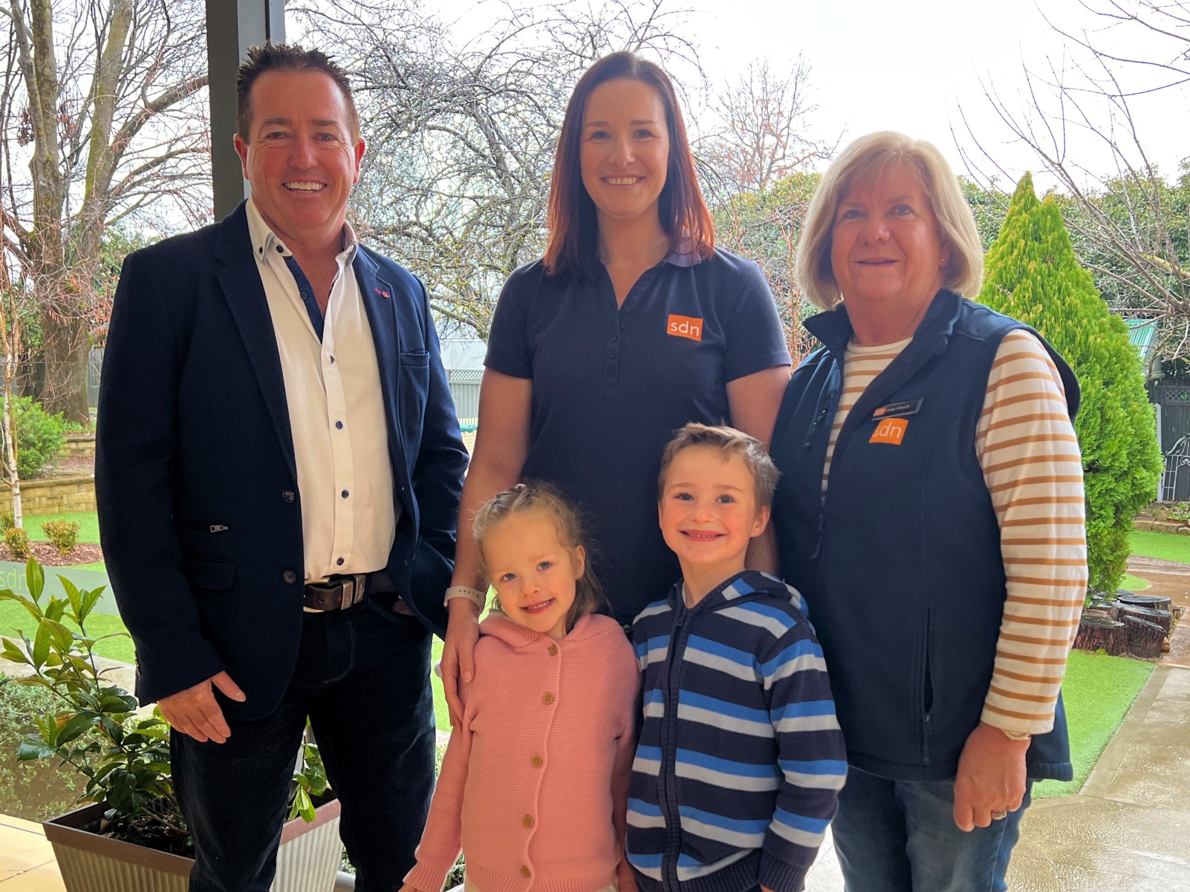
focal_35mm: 26
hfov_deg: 67.3
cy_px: 446
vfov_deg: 53.1
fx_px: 894
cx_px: 595
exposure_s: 1/121
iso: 64
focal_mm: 5.7
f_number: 1.5
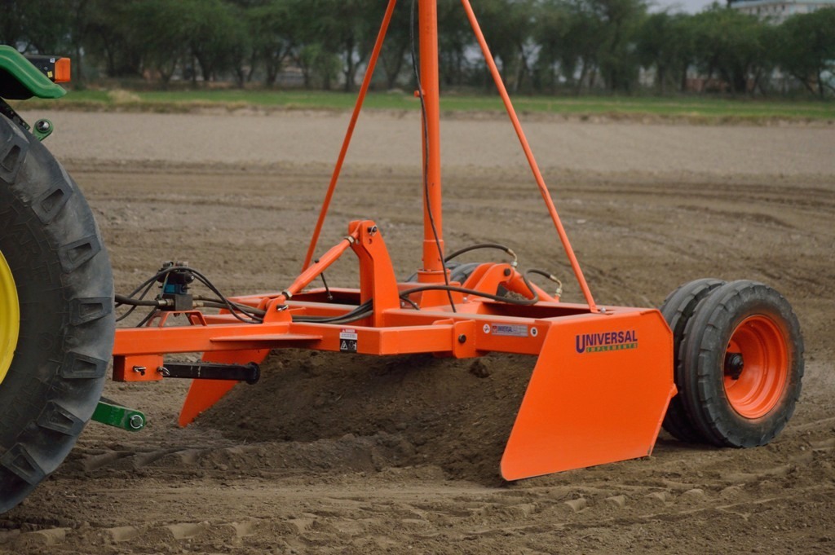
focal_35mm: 93
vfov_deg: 14.7
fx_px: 2155
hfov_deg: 21.9
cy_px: 278
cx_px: 418
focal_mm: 62
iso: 800
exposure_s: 1/500
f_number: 4.2
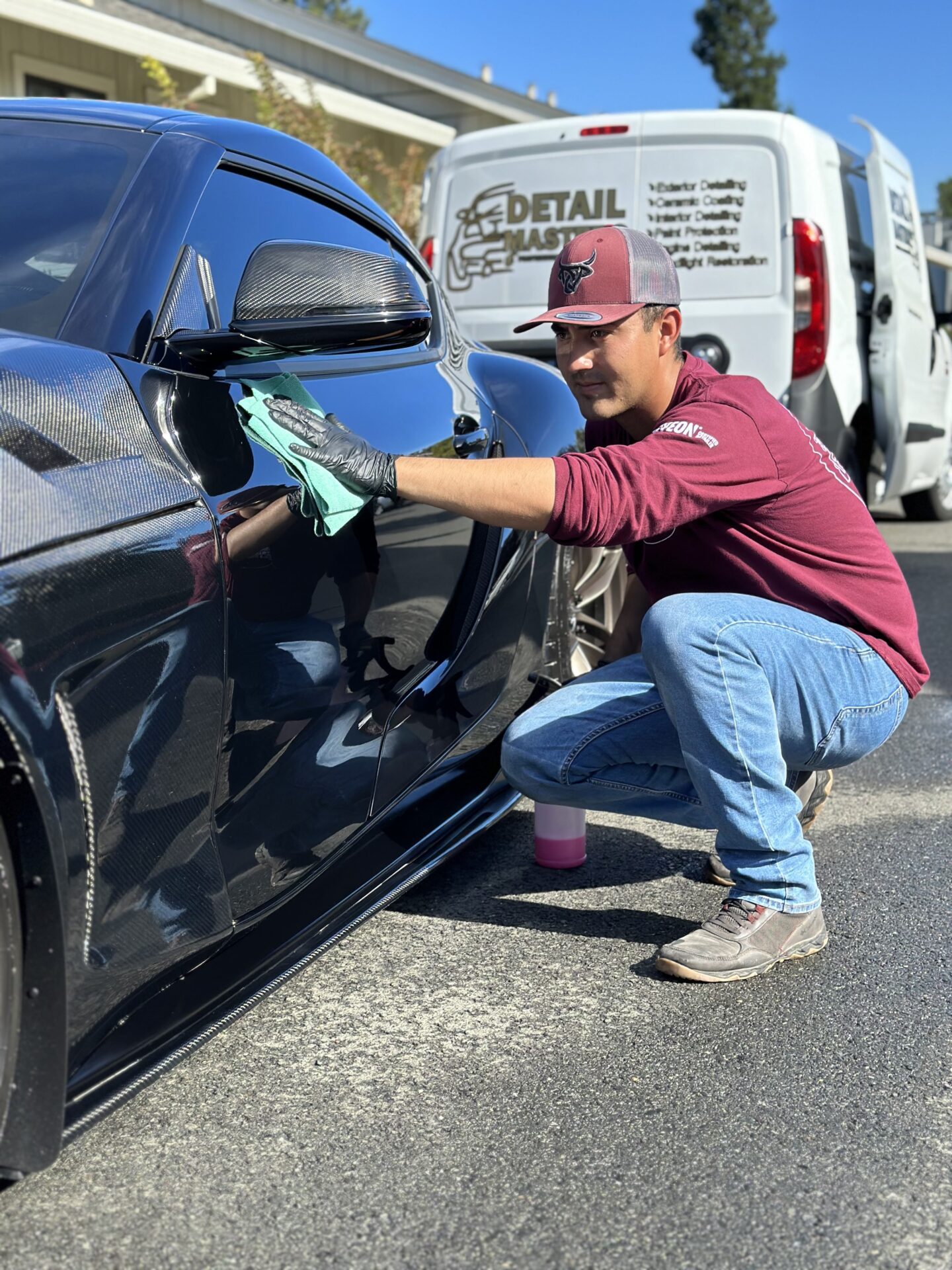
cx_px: 476
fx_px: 1760
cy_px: 635
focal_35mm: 48
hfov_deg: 30.3
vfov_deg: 39.7
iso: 80
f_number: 1.78
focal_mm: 6.86
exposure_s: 1/1916
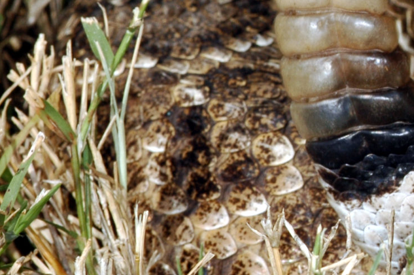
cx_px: 579
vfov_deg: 2.8
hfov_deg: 4.2
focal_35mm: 494
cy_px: 3
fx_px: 5671
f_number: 14
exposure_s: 1/250
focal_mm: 105
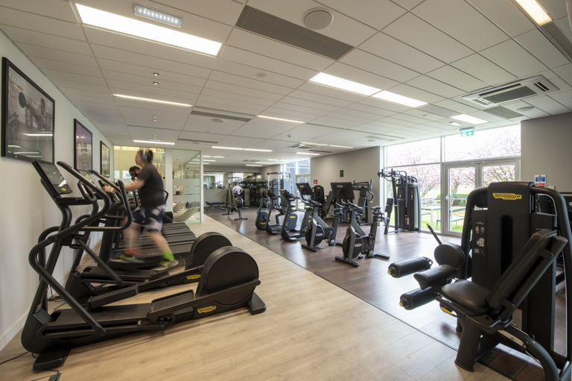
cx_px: 286
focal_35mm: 15
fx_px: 238
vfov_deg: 77.2
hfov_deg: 100.4
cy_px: 190
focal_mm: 15
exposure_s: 1/6
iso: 400
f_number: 16
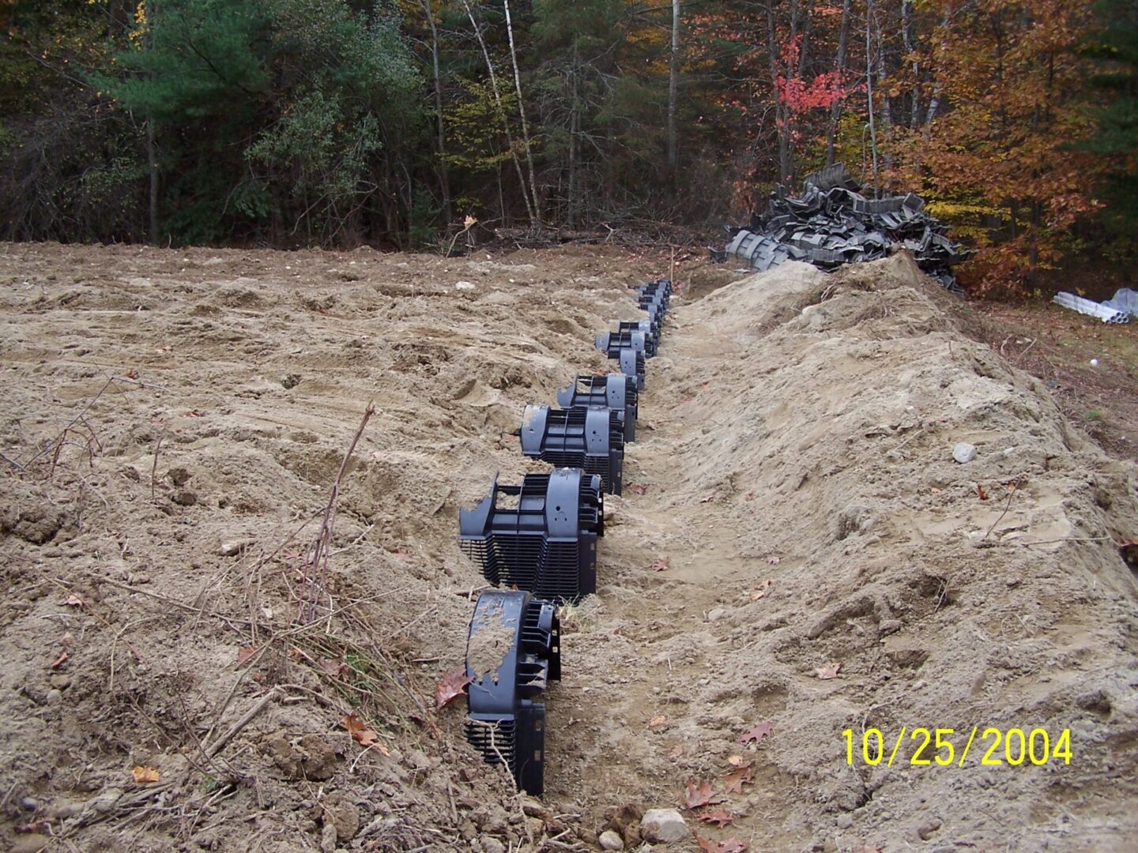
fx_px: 1249
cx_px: 569
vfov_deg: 37.7
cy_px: 426
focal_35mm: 38
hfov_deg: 49.0
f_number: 2.8
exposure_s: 1/90
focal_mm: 6.3
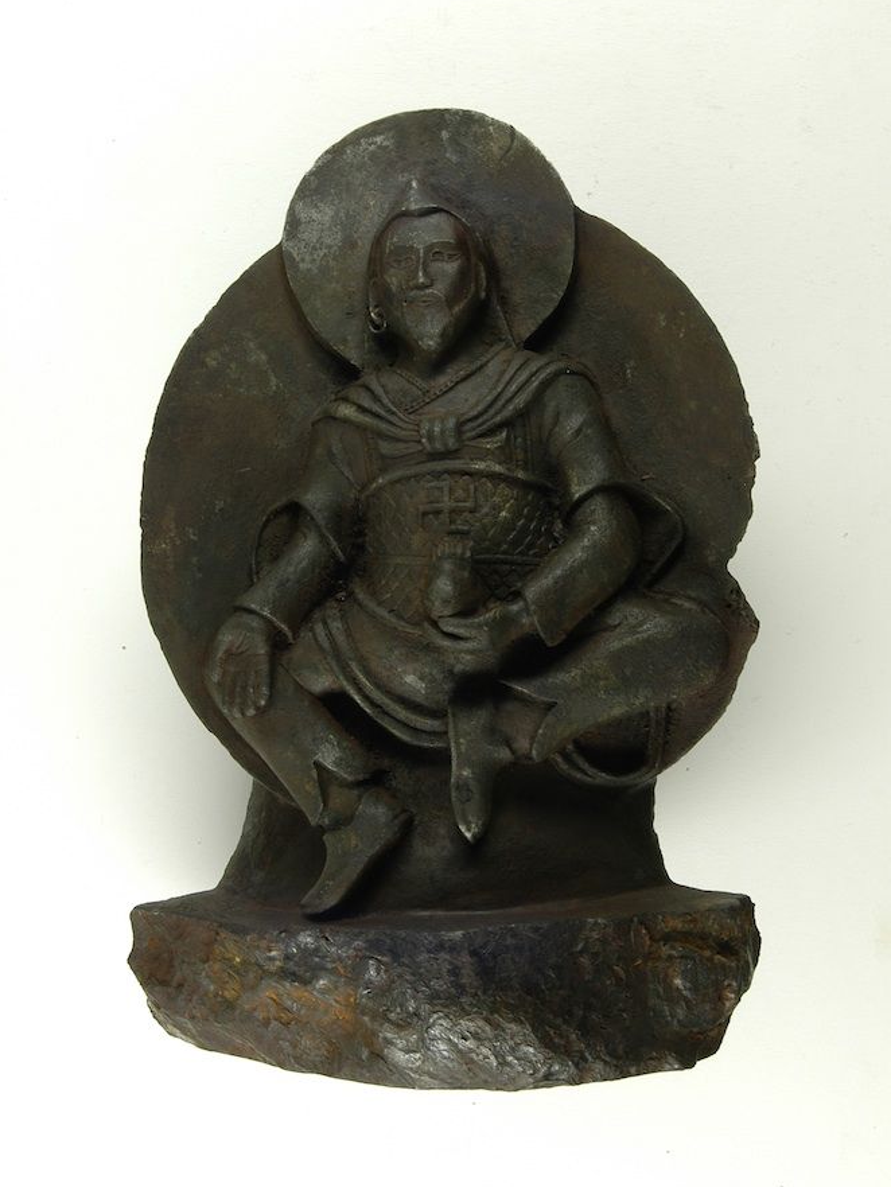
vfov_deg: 38.9
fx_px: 1681
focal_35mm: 49
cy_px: 572
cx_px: 445
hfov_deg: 29.7
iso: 200
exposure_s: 1
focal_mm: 30
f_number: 22
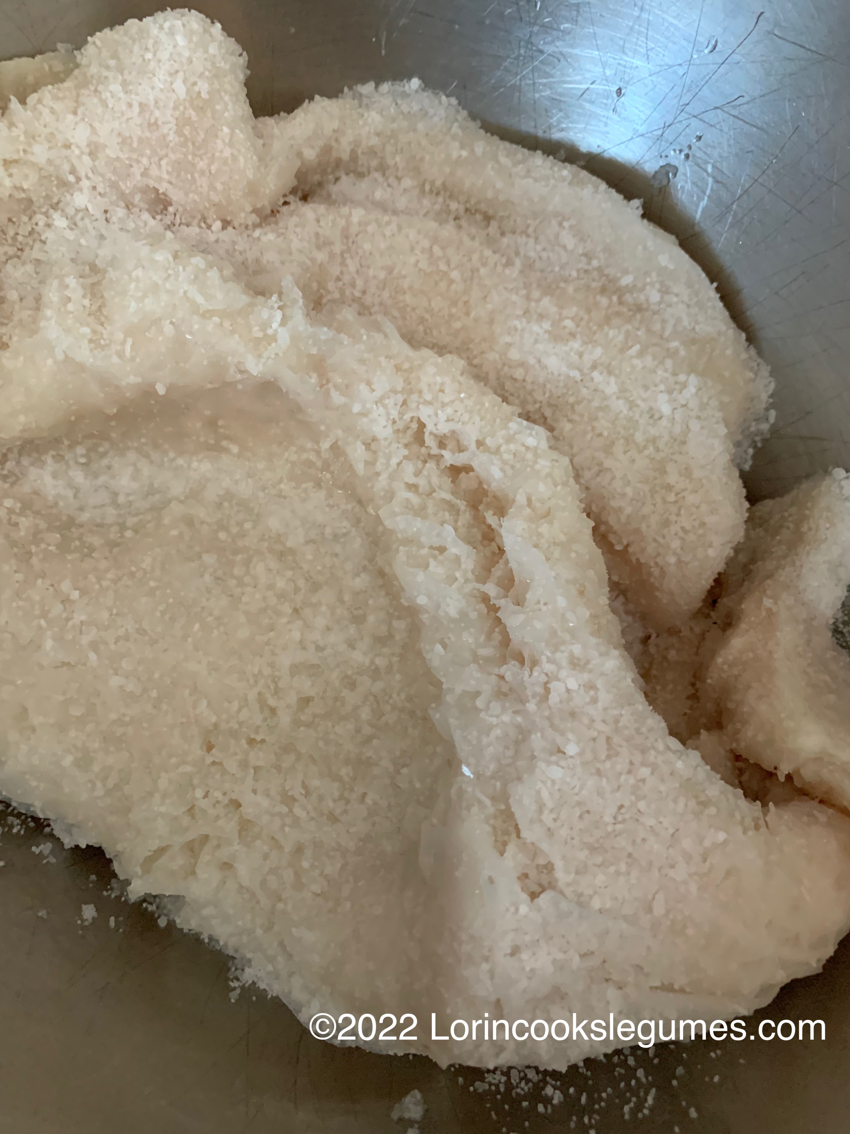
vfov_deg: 67.3
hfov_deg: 53.1
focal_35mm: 26
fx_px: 851
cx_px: 425
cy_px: 567
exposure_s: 1/57
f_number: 1.8
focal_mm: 4.25
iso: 400
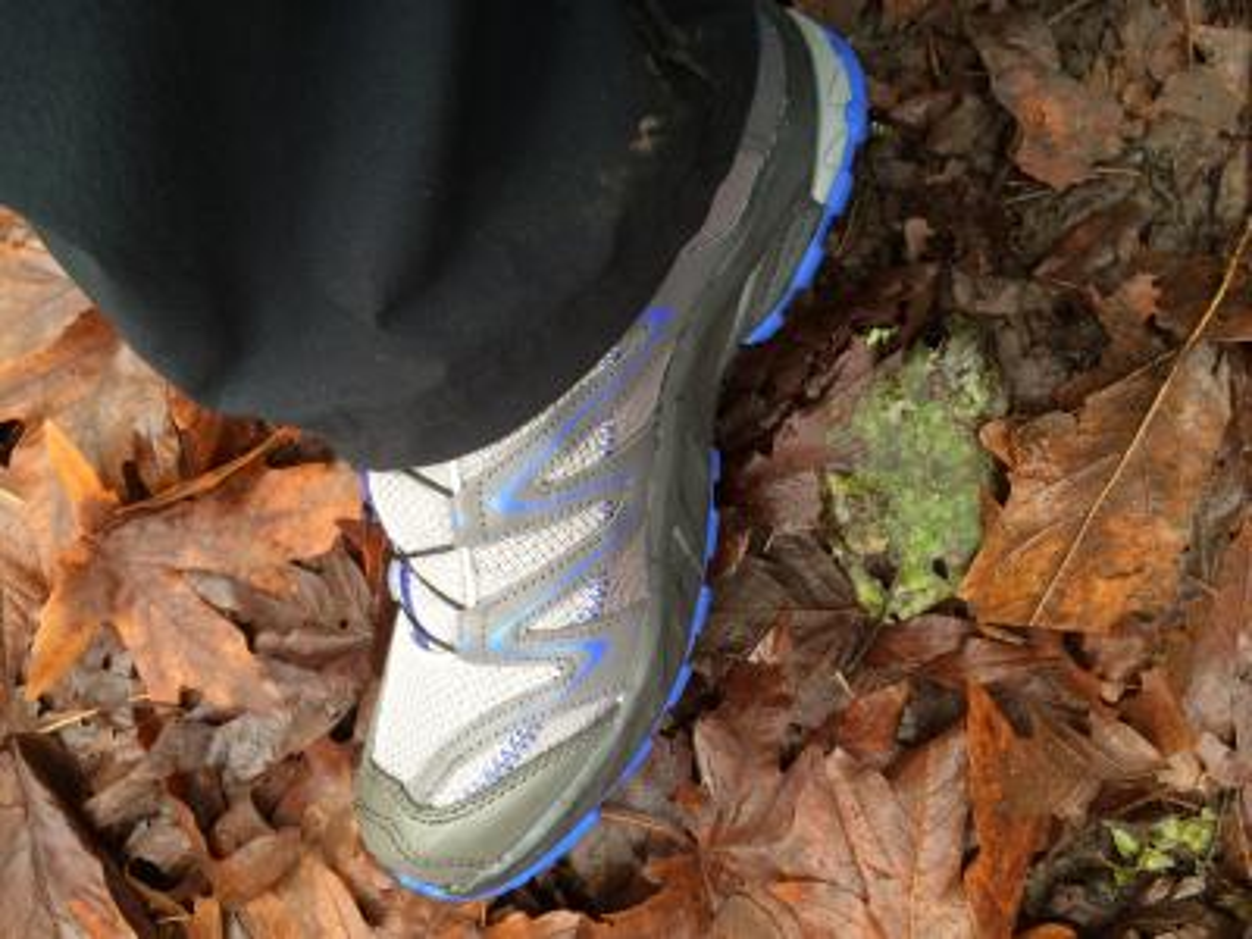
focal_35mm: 29
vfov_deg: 48.2
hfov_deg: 61.7
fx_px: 1049
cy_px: 470
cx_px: 626
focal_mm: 4.15
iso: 50
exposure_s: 1/30
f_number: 2.2
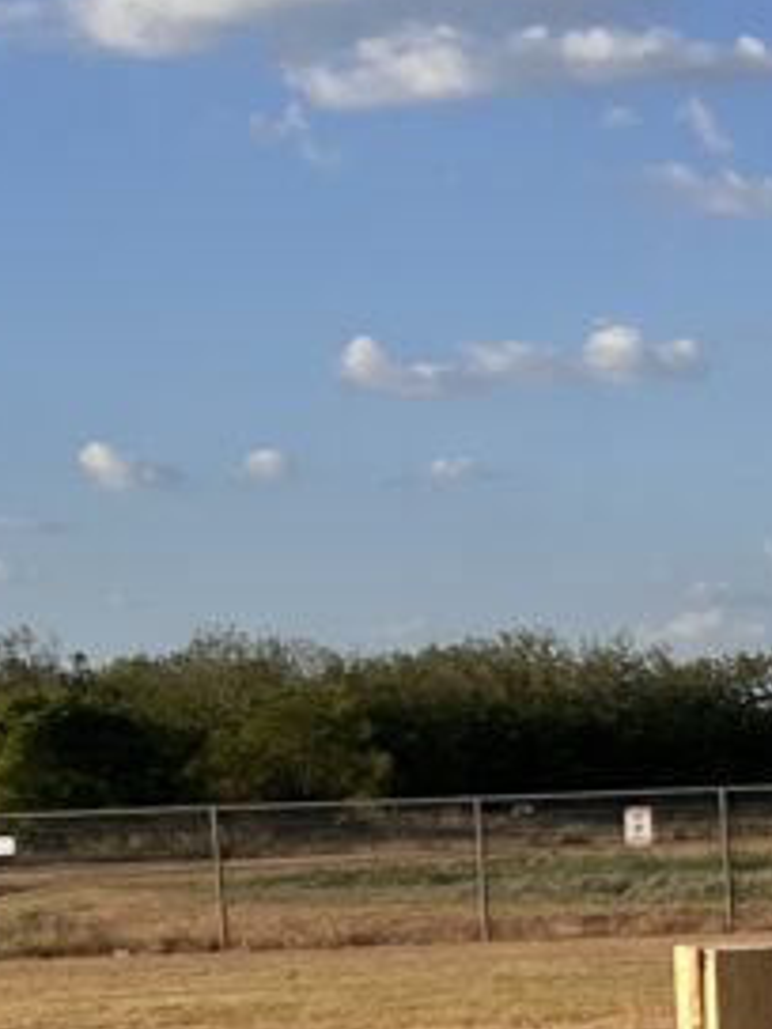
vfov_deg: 13.3
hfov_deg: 8.8
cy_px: 946
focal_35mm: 147
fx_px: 4371
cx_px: 2066
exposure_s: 1/3704
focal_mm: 5.7
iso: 50
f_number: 1.5
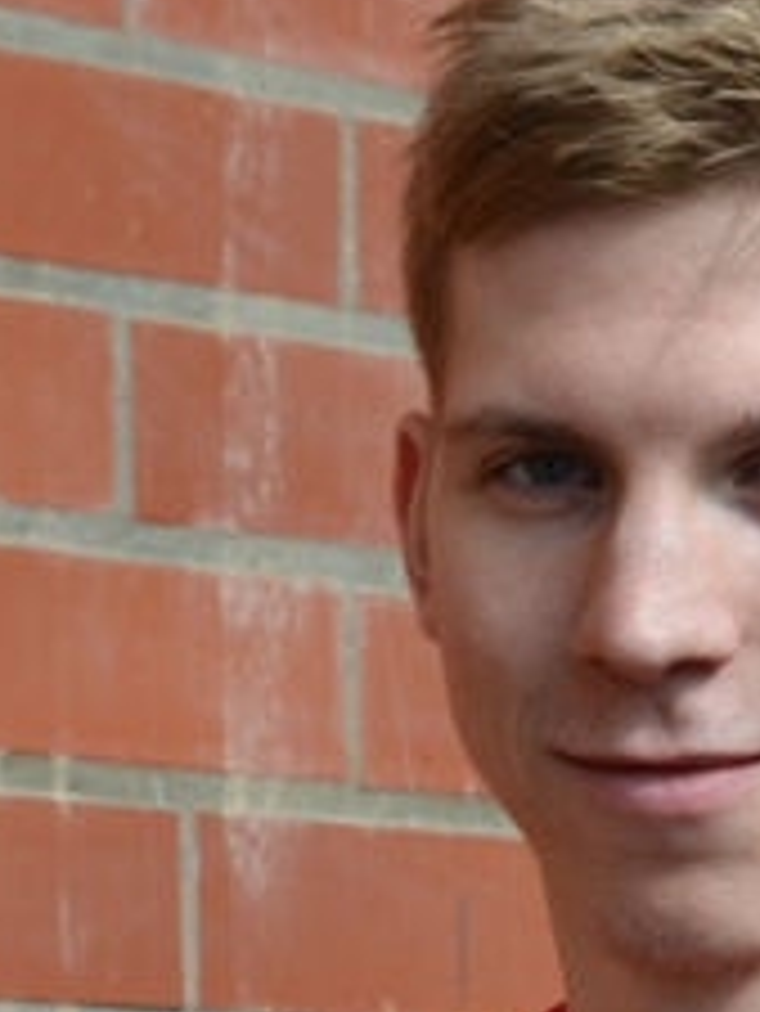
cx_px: 684
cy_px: 1309
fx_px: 9504
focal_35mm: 325
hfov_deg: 4.6
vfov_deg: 6.1
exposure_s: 1/1000
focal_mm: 55
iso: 400
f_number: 5
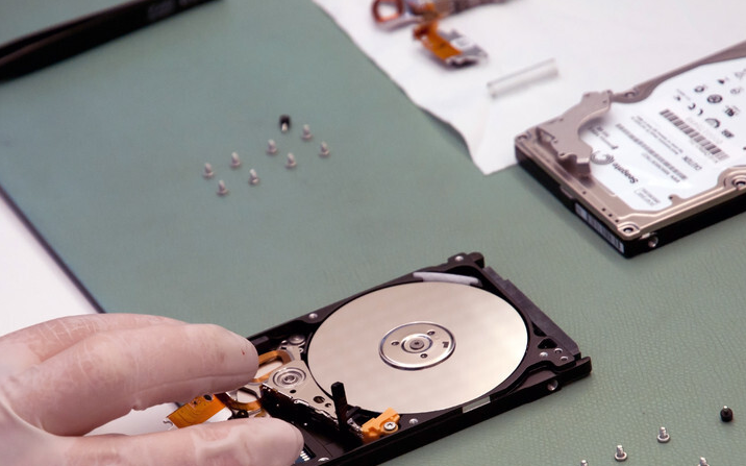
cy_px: 335
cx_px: 331
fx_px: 3775
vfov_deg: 7.1
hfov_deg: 11.3
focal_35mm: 186
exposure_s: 1/160
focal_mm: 85
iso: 800
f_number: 7.1
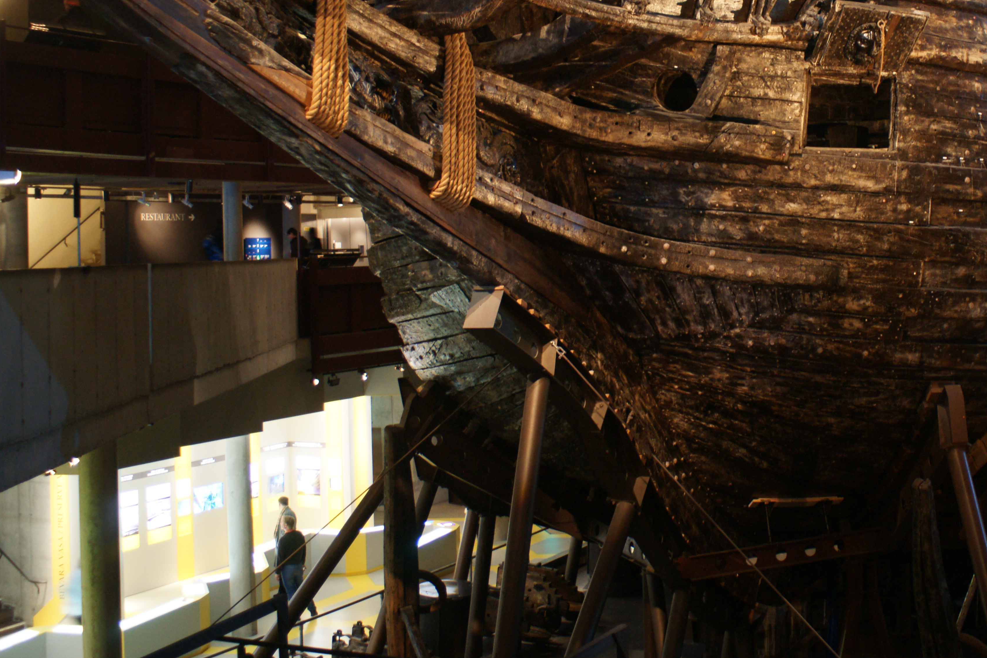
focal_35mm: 50
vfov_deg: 26.7
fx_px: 1371
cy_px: 182
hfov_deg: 38.5
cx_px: 748
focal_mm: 28
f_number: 3.5
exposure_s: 1/2.5
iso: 800
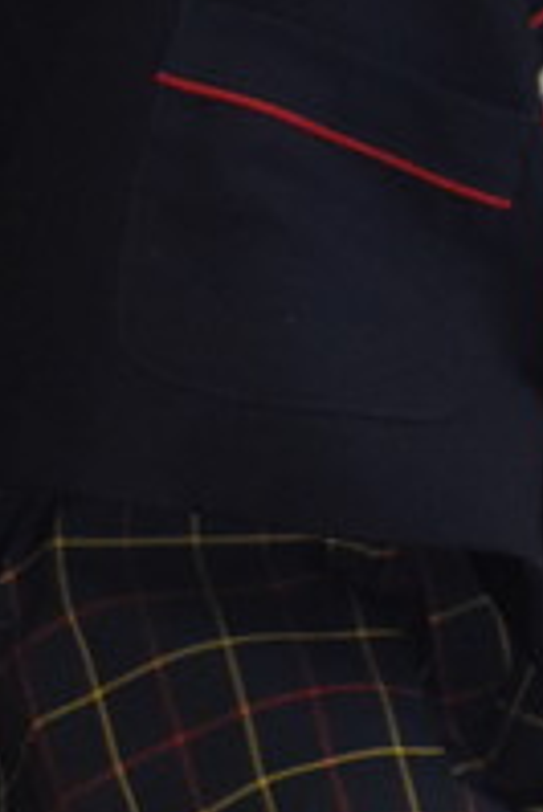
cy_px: -265
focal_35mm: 724
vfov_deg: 2.8
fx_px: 16351
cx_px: 708
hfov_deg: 1.9
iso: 1250
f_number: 5.3
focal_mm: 80
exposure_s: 1/125
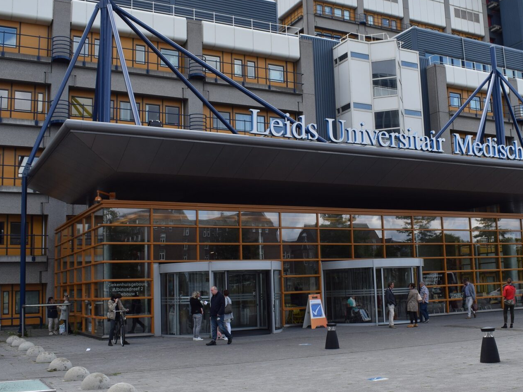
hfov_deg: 44.7
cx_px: 295
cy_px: 198
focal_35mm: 42
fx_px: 634
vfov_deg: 34.3
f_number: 9
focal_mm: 18
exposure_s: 1/320
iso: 200
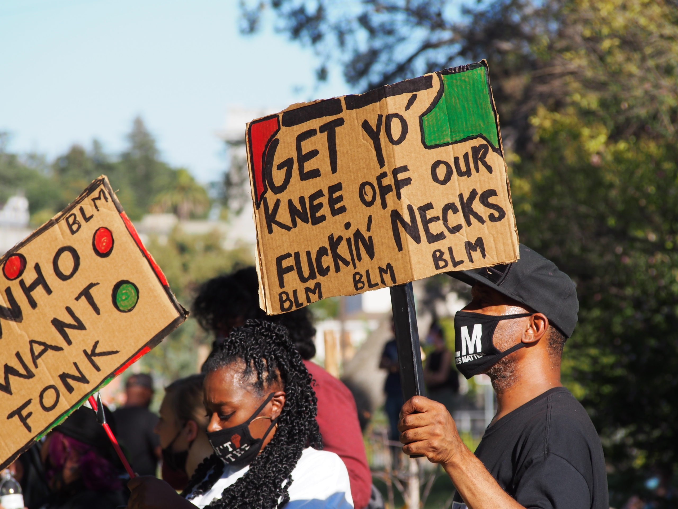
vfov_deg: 5.4
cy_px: 254
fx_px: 5406
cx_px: 339
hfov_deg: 7.2
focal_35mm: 276
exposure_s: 1/500
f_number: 7.1
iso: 200
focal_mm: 138
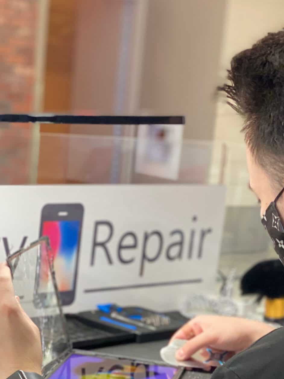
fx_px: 1160
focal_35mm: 106
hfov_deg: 13.9
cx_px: 203
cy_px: 376
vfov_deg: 18.1
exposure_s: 1/40
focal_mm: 6
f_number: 2
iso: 160
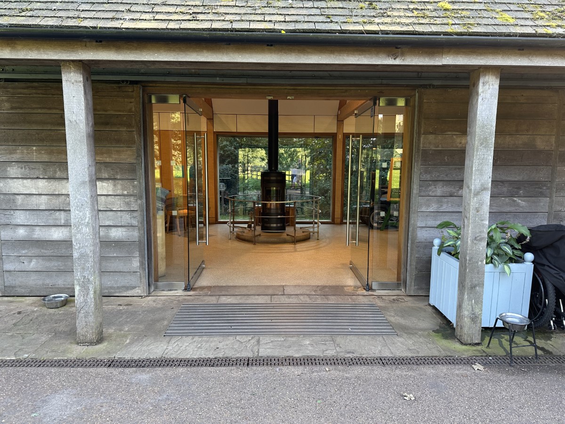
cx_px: 282
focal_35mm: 24
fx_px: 392
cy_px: 212
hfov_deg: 71.6
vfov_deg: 56.8
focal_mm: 6.86
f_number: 1.78
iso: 80
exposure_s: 1/121
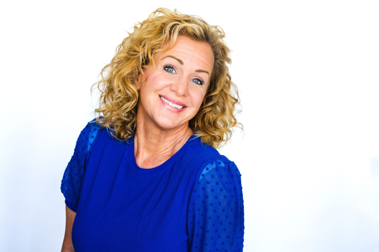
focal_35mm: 50
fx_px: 526
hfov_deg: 39.6
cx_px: 190
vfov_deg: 27.0
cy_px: 126
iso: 400
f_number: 4
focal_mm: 50
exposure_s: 1/250
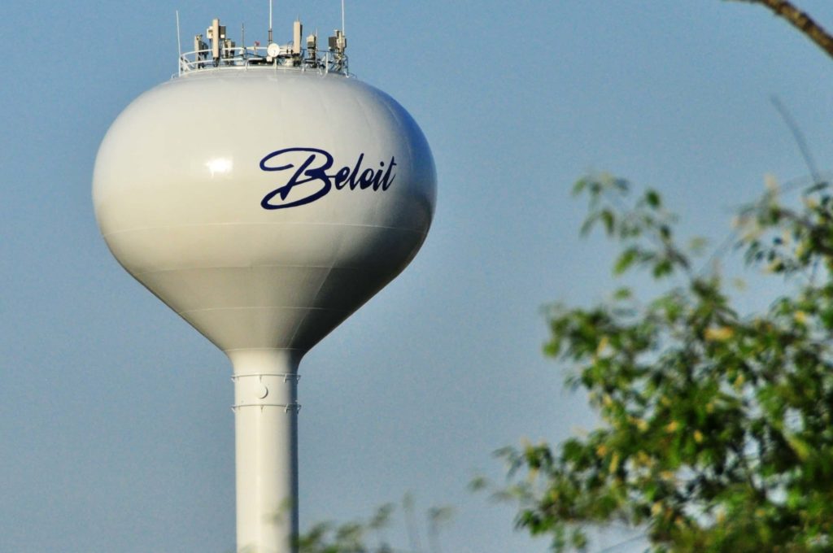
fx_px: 6933
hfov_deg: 6.9
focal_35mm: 300
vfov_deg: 4.6
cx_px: 416
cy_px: 276
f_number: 9
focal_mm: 200
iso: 1000
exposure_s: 1/4000
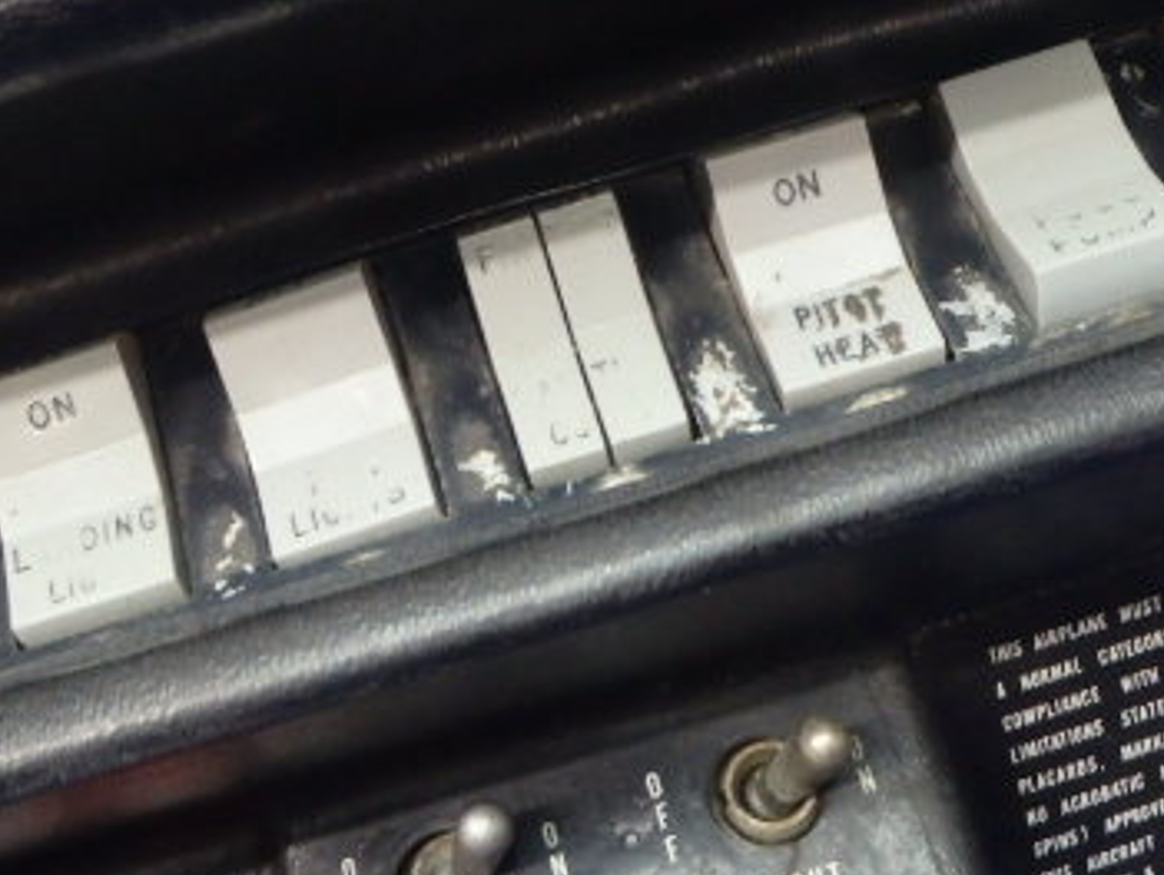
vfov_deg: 28.6
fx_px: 1717
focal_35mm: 51
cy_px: 444
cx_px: 524
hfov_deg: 37.4
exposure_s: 1/25
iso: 800
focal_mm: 5
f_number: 3.9
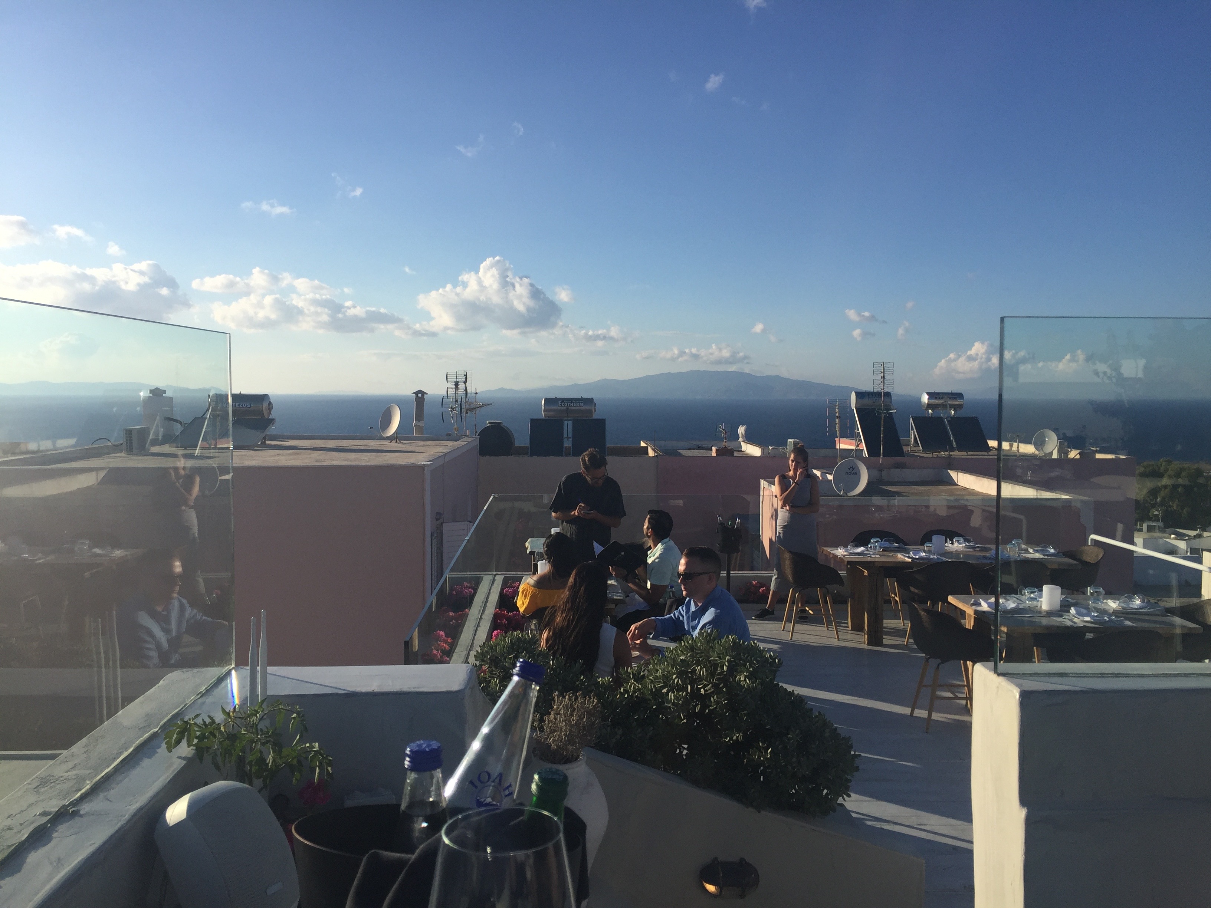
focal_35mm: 29
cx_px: 606
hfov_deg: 61.7
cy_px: 454
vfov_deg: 48.2
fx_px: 1015
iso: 32
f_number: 2.2
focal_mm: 4.15
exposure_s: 1/2825
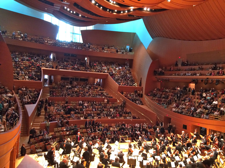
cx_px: 112
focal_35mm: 29
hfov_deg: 61.7
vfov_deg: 48.2
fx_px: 188
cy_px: 84
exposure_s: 1/20
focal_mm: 4.15
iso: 320
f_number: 2.2
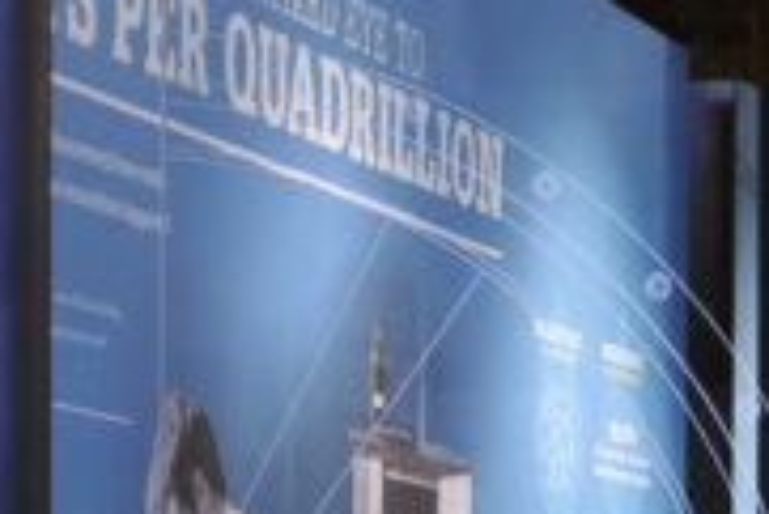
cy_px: 839
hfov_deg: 8.0
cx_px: 1908
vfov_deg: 5.7
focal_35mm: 237
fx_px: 5066
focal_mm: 28
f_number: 5.6
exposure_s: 1/2.5
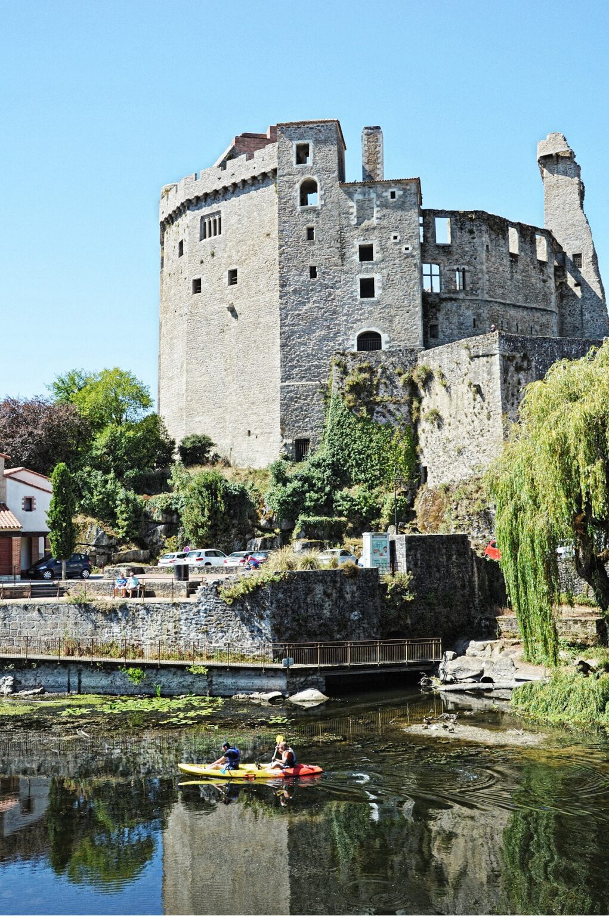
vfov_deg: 49.6
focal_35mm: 39
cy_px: 458
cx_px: 304
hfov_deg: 34.1
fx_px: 992
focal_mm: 26
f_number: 7.1
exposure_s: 1/200
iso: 100
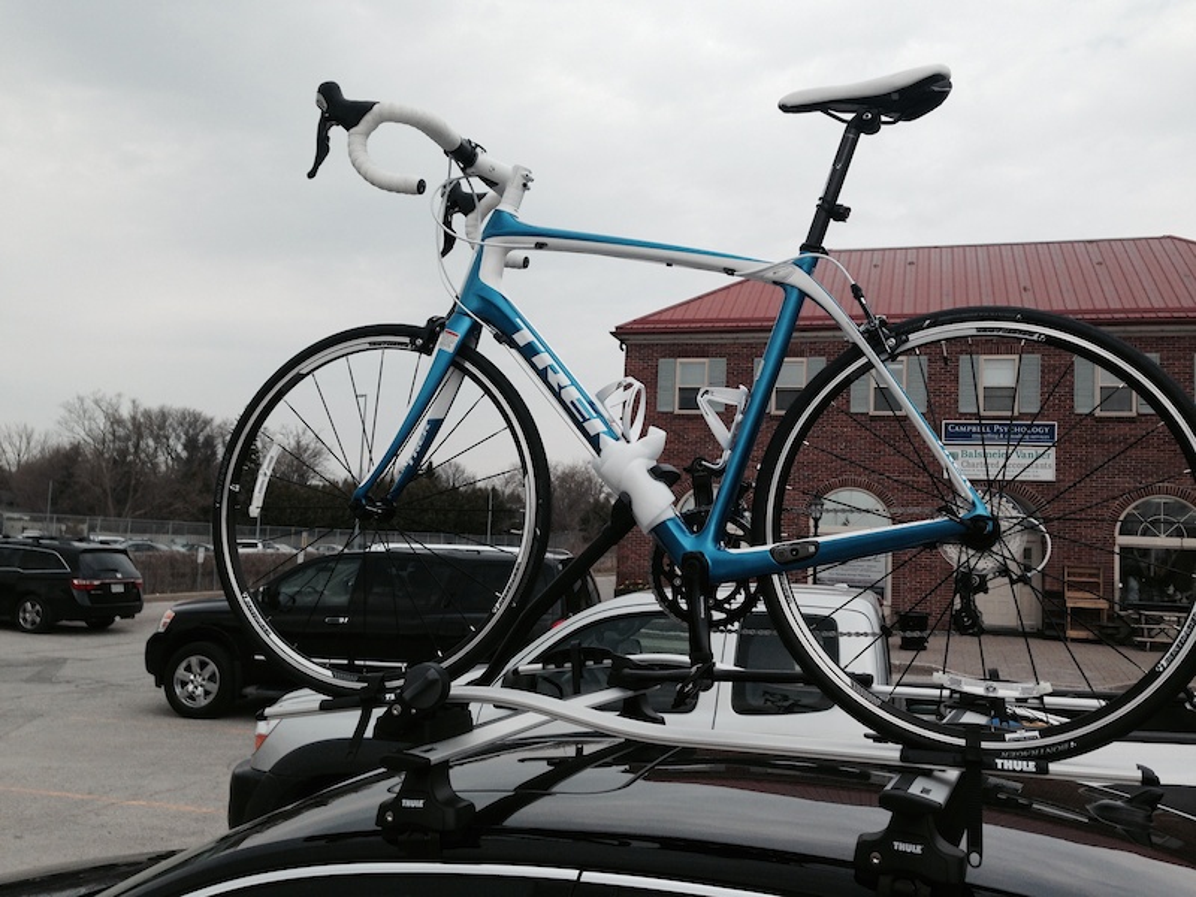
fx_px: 1140
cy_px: 448
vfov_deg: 42.9
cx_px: 598
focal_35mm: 33
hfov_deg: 55.4
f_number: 2.4
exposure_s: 1/1323
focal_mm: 4.12
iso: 50
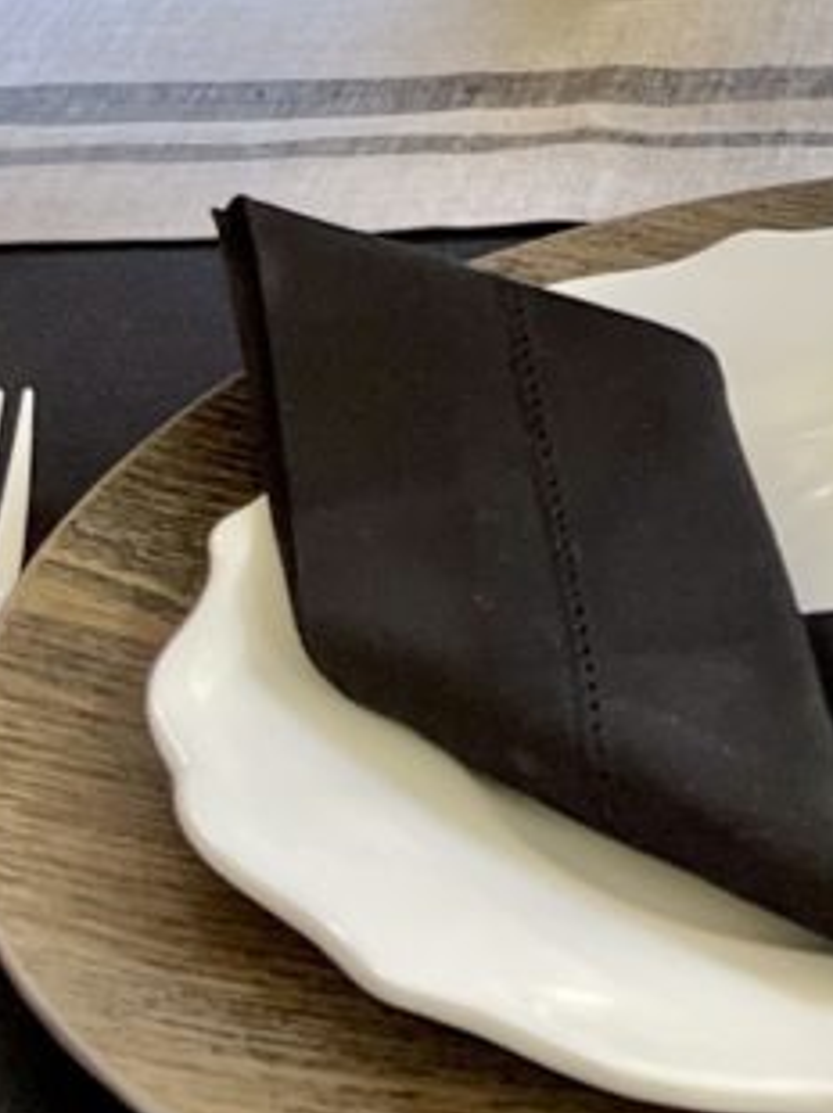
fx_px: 4145
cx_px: 1332
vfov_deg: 13.7
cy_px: -869
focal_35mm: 129
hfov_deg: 11.0
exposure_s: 1/83
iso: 125
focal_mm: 5.7
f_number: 1.5
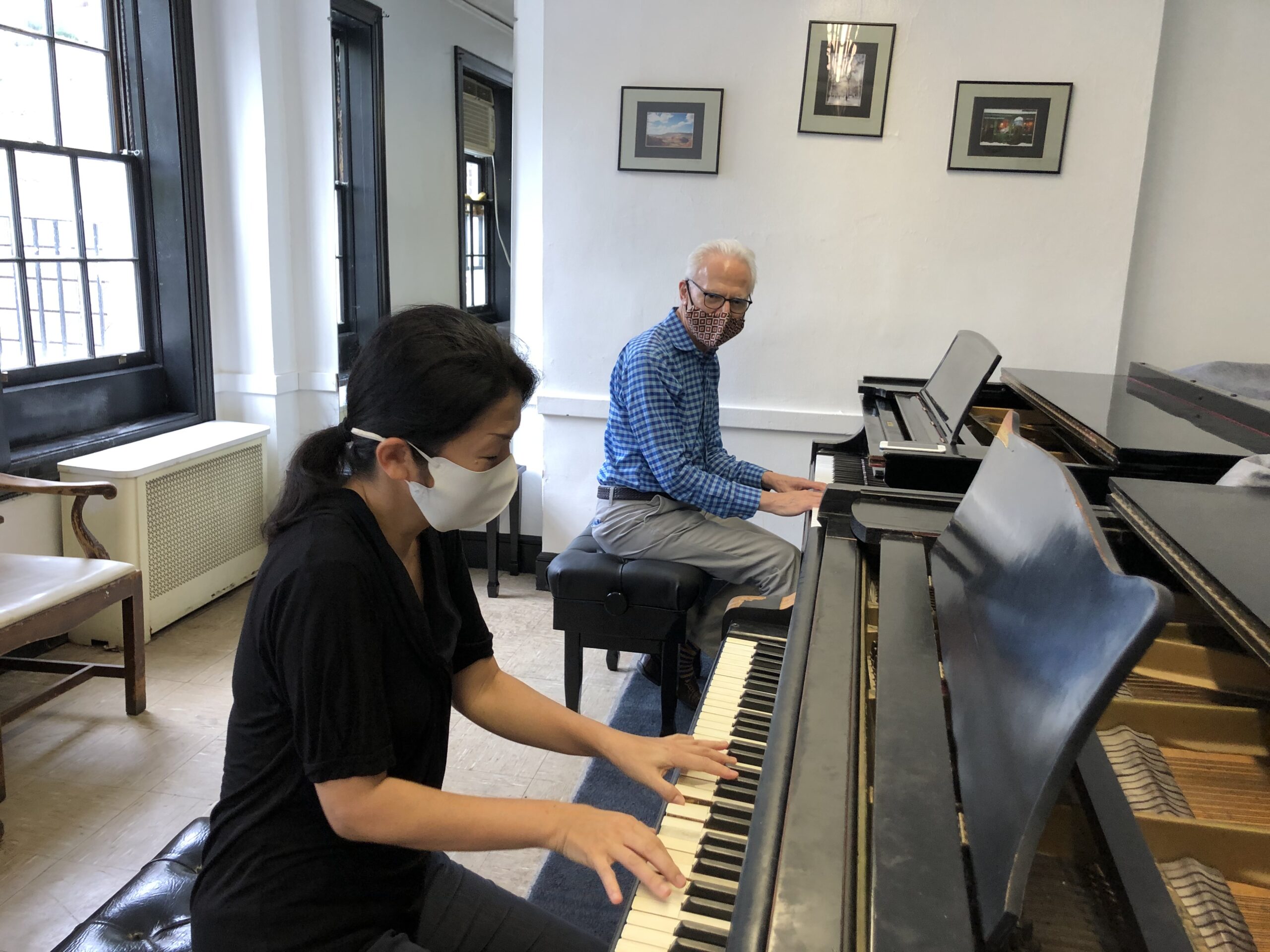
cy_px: 476
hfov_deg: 63.4
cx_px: 635
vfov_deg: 49.7
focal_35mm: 28
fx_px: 1027
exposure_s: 1/30
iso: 32
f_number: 1.8
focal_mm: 4
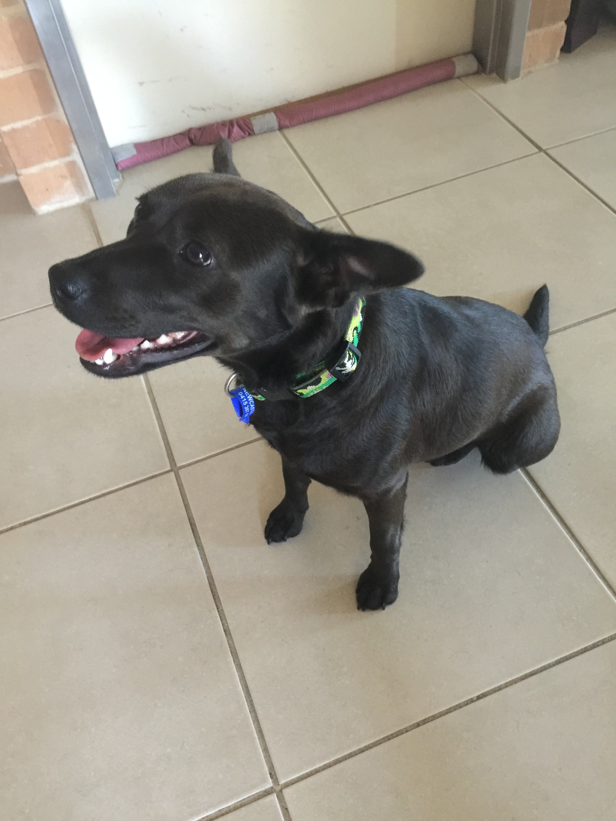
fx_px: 688
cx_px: 308
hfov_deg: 48.2
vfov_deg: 61.7
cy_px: 410
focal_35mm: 29
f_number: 2.2
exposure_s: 1/4
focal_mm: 4.15
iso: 125
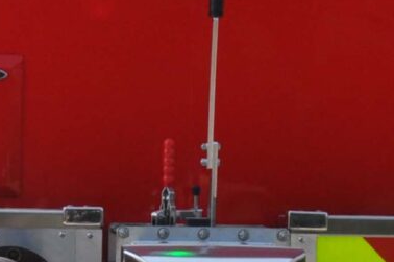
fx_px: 2219
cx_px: 169
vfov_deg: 6.7
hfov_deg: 10.1
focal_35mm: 203
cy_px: 264
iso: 200
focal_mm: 20
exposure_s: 1/200
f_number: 14
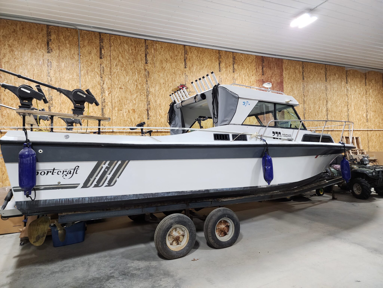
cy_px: 144
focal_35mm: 23
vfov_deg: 58.9
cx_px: 192
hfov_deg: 73.9
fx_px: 254
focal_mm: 6.4
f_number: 1.8
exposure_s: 1/120
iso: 400
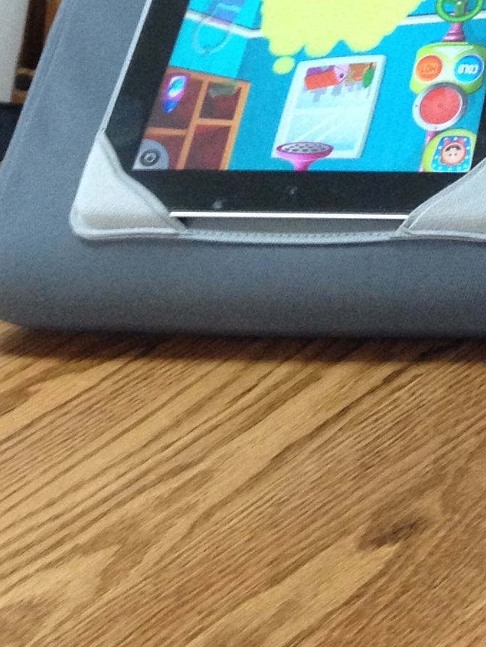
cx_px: 572
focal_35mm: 127
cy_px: -396
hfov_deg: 11.5
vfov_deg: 14.2
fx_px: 2377
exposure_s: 1/20
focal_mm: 4.28
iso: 160
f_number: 2.4
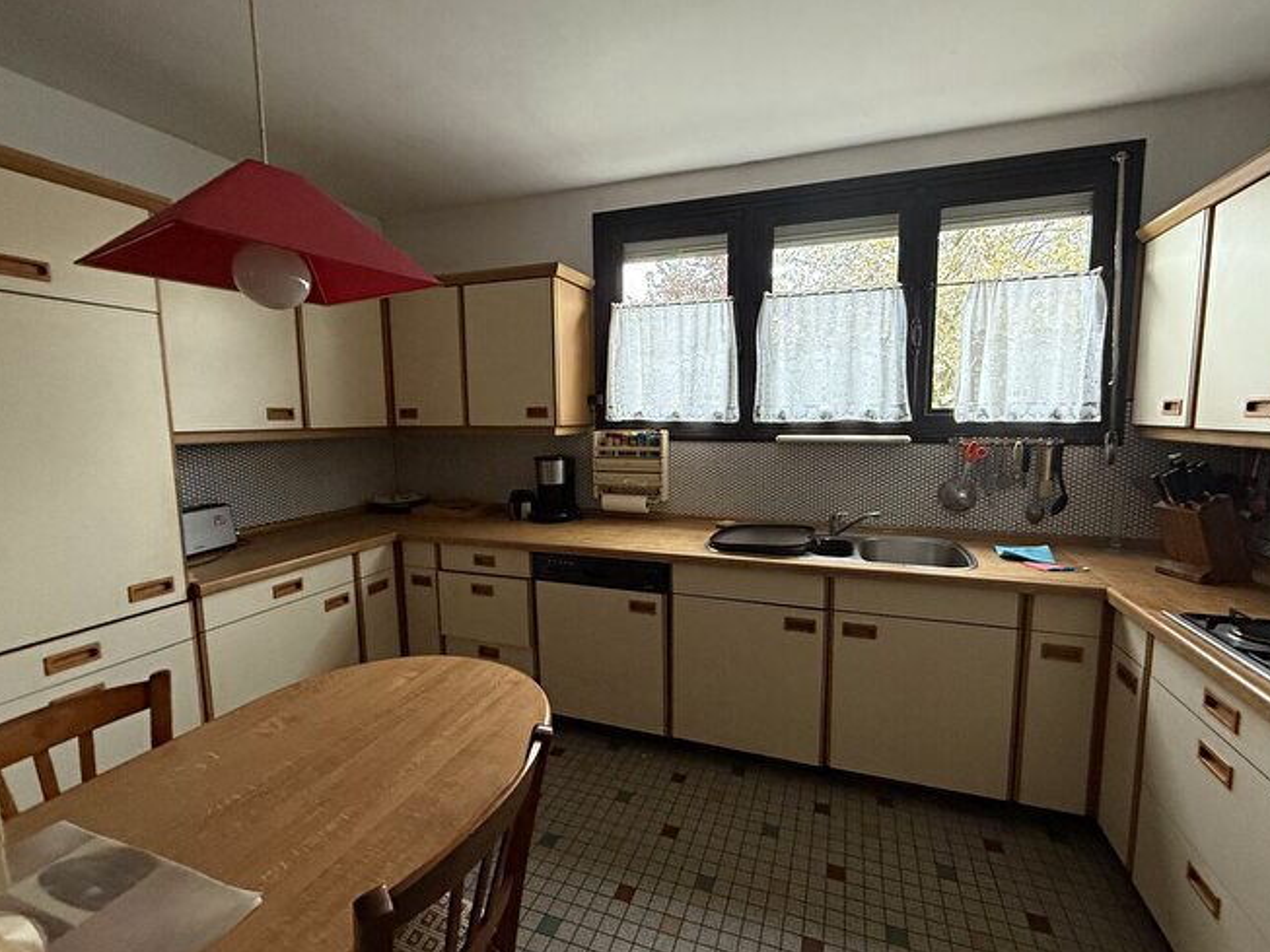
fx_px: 550
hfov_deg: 98.1
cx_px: 669
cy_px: 471
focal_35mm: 15
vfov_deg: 81.8
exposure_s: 1/99
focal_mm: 2.22
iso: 320
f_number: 2.2
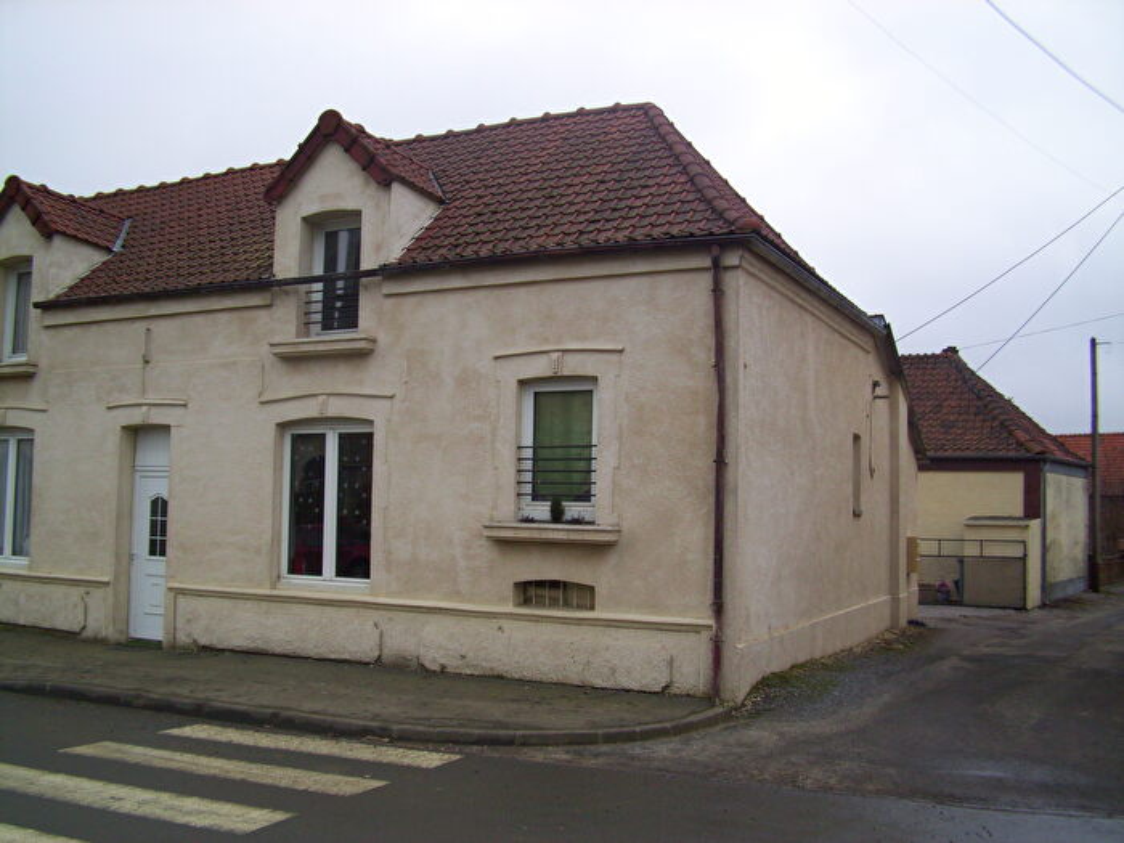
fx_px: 1039
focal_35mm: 32
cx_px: 562
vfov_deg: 44.2
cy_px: 422
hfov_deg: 56.8
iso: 80
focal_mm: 5.7
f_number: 5.6
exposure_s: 1/200
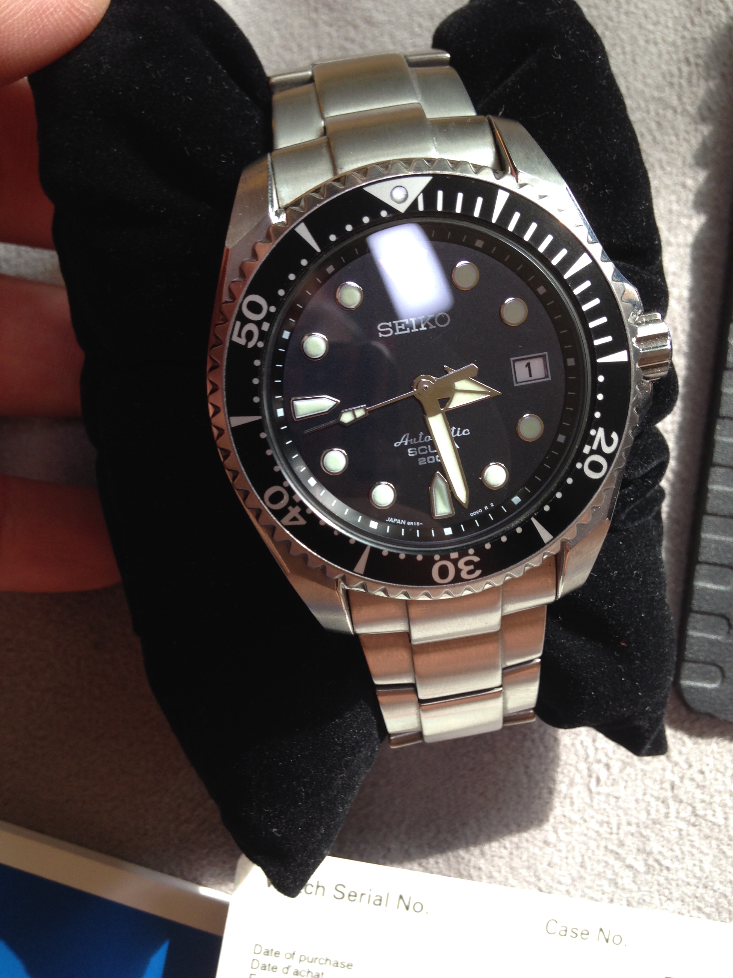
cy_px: 489
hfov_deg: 42.9
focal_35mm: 33
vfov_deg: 55.4
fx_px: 932
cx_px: 366
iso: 50
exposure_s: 1/40
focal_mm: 4.12
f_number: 2.4
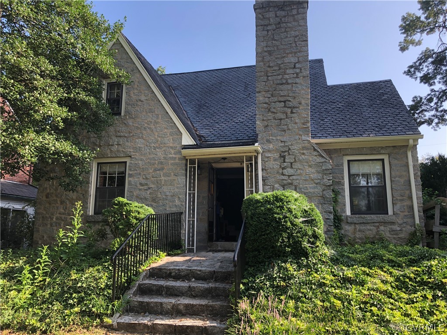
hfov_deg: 63.4
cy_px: 168
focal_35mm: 28
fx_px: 362
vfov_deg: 49.7
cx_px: 224
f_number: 1.8
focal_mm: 3.99
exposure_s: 1/291
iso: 20
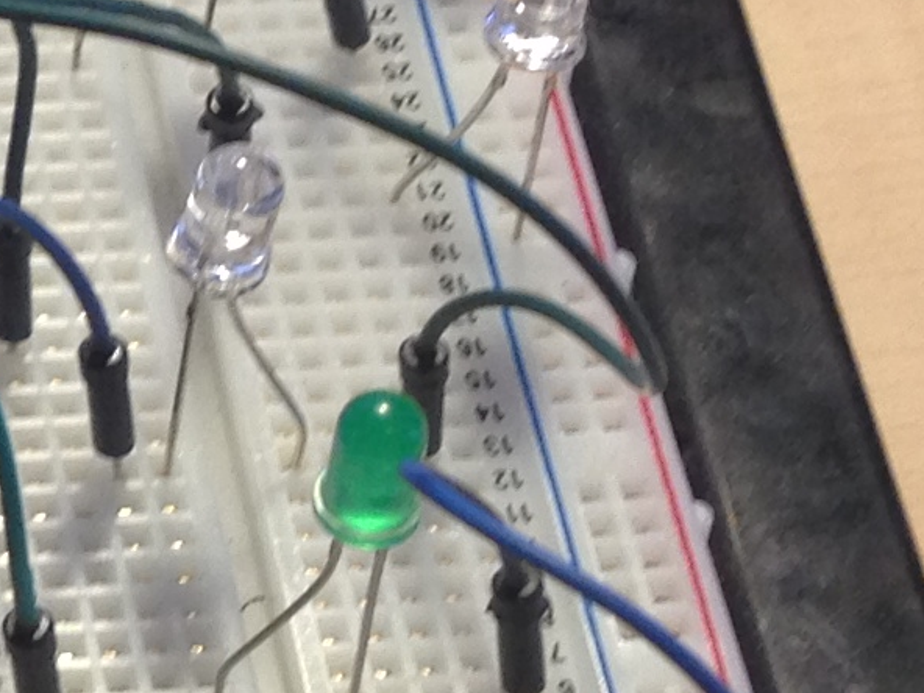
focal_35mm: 182
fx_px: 4858
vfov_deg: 8.2
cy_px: 307
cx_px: -546
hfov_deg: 10.4
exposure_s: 1/20
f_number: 2.4
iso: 125
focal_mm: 4.13
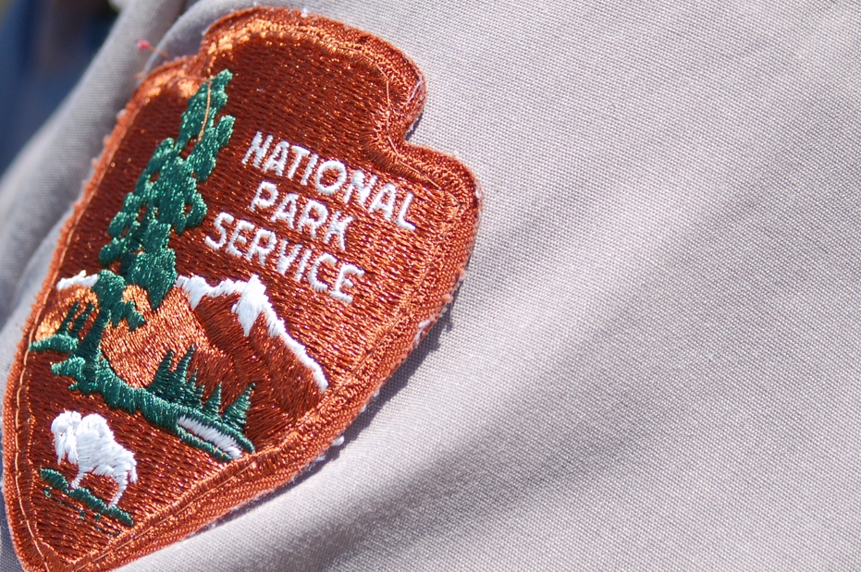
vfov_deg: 8.3
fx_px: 3943
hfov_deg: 12.4
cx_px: 278
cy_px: 244
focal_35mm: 165
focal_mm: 80
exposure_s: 1/640
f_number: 6.3
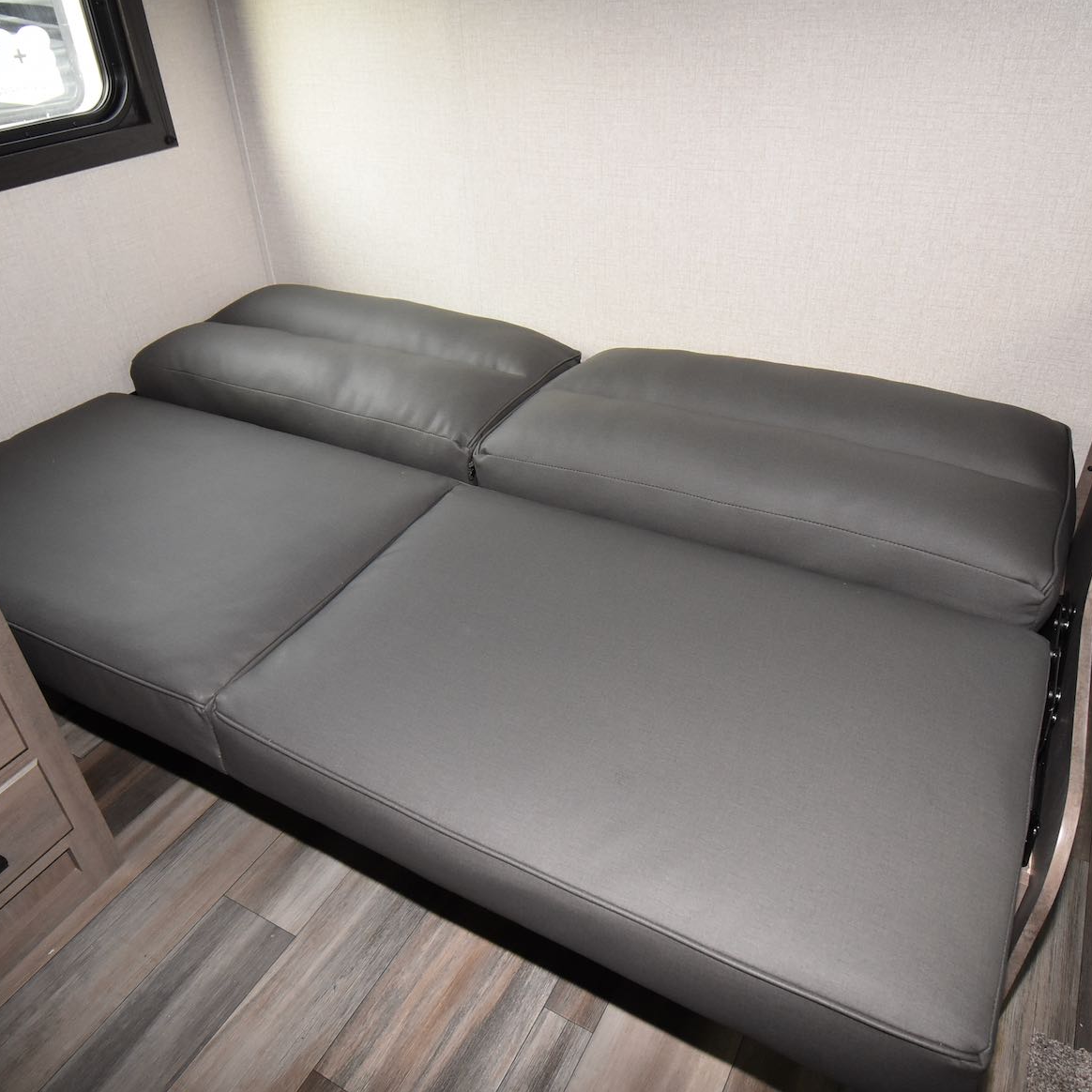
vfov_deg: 61.6
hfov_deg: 61.6
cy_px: 562
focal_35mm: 26
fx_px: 916
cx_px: 523
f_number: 4.8
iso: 1600
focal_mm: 13
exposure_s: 1/60
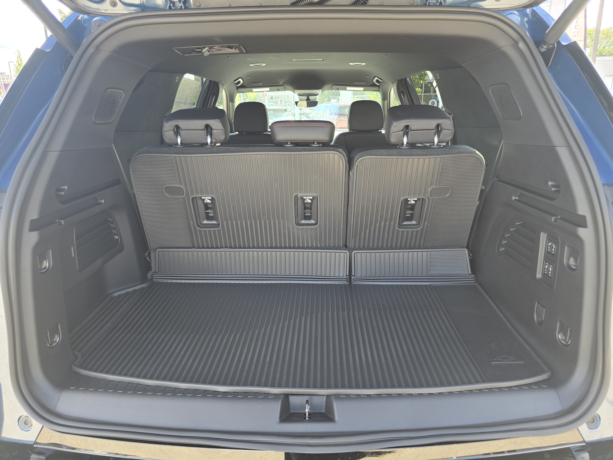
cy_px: 230
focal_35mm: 23
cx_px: 306
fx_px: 407
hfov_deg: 73.9
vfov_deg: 58.9
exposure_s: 1/180
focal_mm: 6.3
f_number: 1.7
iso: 50
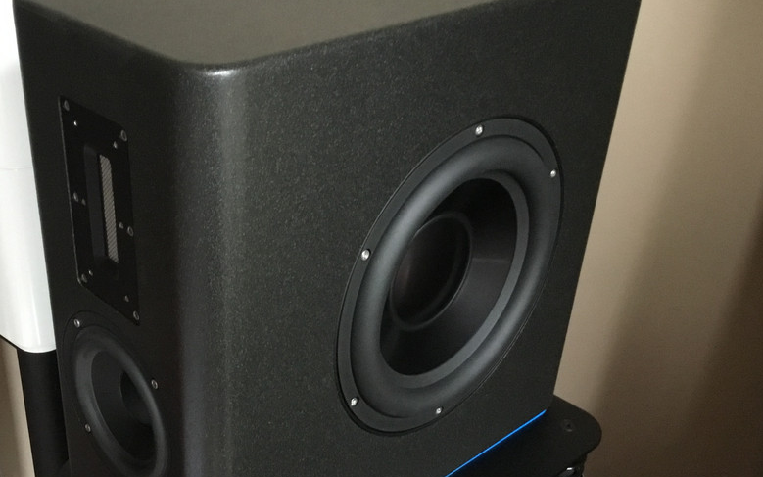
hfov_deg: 44.0
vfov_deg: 28.5
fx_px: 936
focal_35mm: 45
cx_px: 287
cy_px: 303
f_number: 2.4
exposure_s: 1/15
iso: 250
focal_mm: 3.3
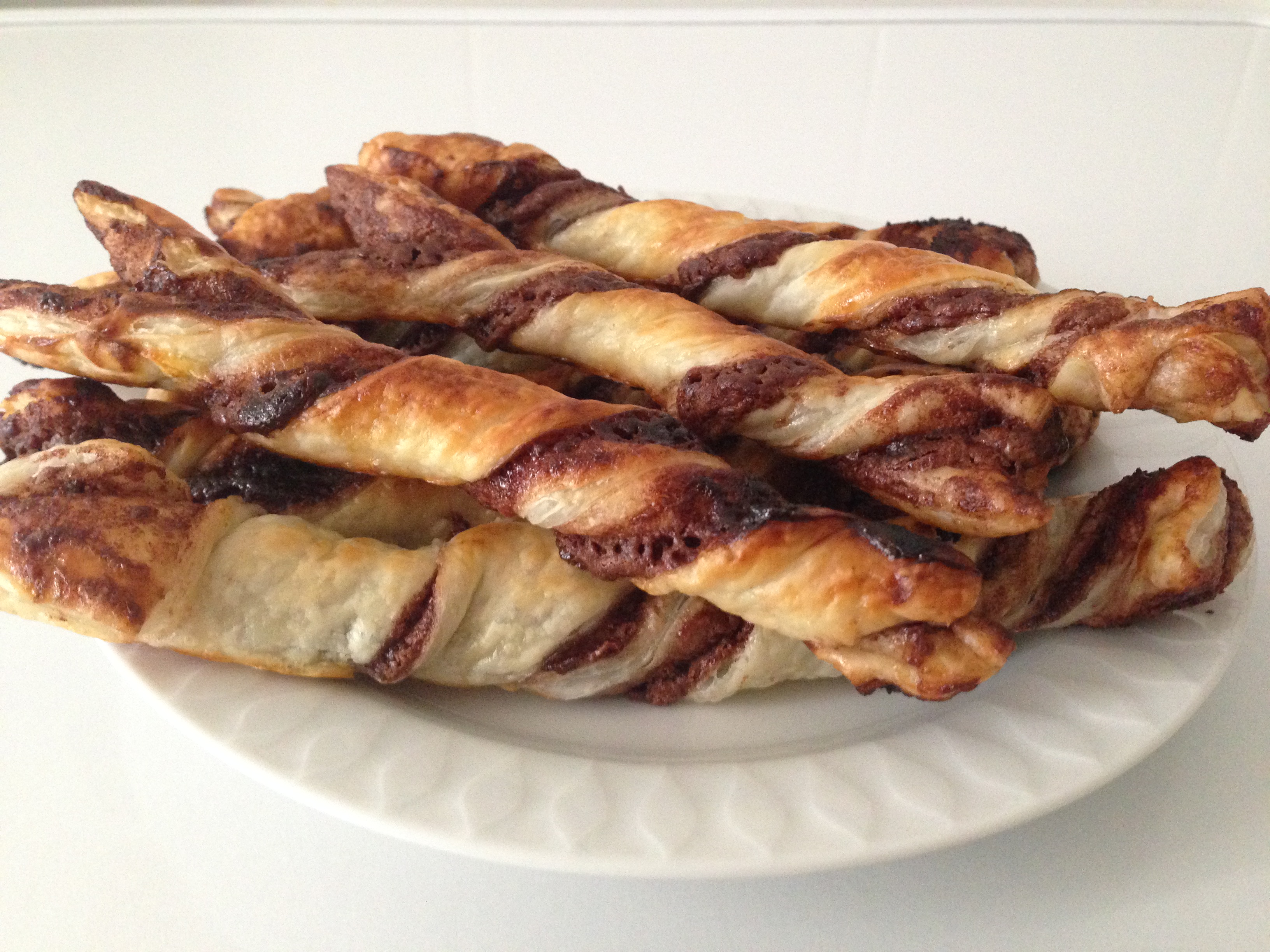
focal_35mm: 33
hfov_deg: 55.4
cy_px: 476
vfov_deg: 42.9
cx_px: 635
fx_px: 1211
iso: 400
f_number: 2.4
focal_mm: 4.12
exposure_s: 1/20
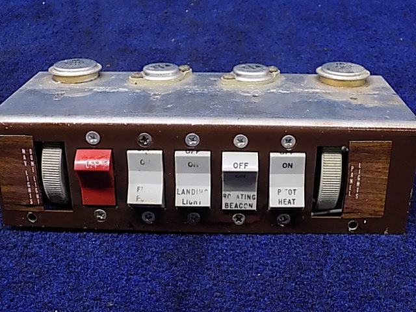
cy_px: 156
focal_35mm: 46
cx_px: 208
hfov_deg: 41.2
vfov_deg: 31.5
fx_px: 553
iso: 400
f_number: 3.7
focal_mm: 8.1
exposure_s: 1/25
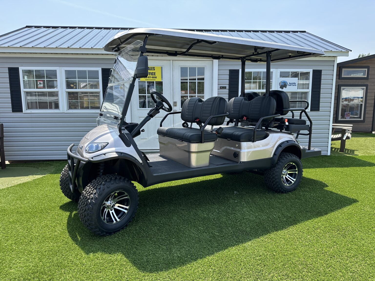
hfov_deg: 71.6
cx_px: 188
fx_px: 260
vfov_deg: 56.8
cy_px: 140
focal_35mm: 24
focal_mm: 6.86
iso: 80
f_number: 1.78
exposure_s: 1/1639
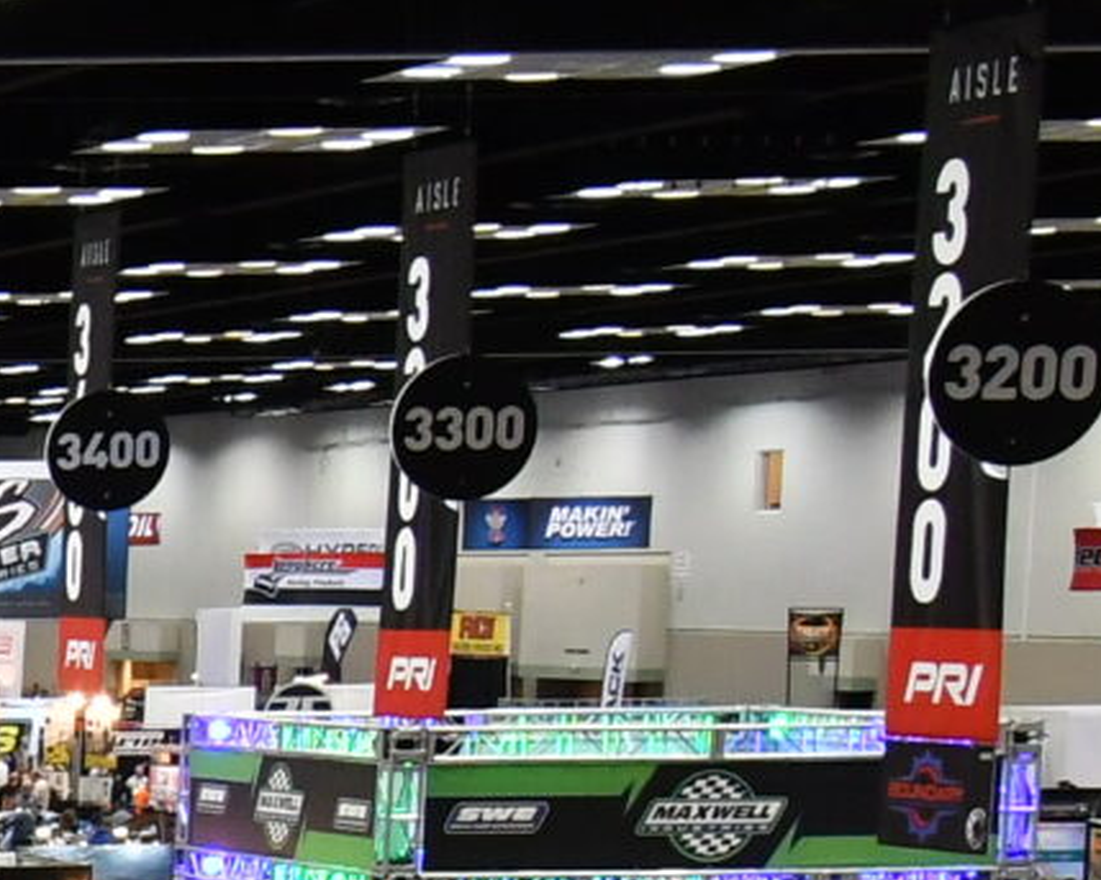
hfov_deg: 9.8
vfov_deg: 8.9
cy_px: 1464
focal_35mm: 168
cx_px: -1699
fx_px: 5473
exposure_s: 1/60
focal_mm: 20
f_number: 8
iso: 1000
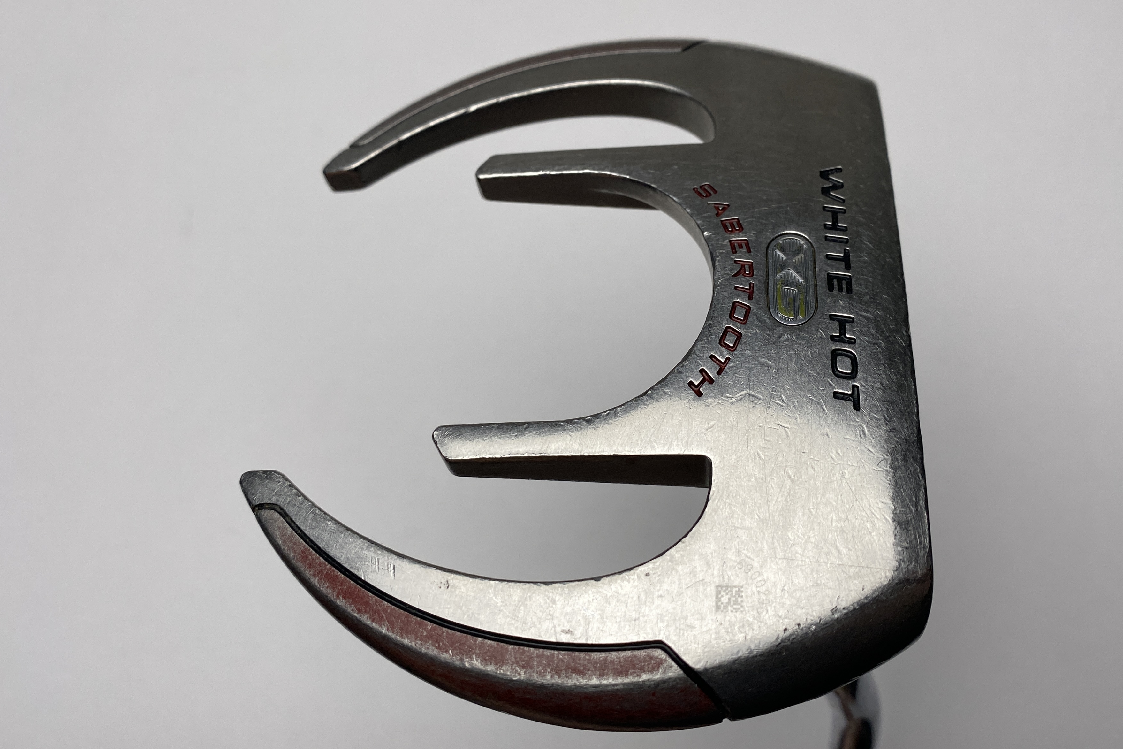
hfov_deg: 60.0
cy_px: 359
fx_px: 967
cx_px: 639
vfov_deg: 42.3
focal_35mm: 31
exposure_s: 1/536
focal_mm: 4.25
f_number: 1.8
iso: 32
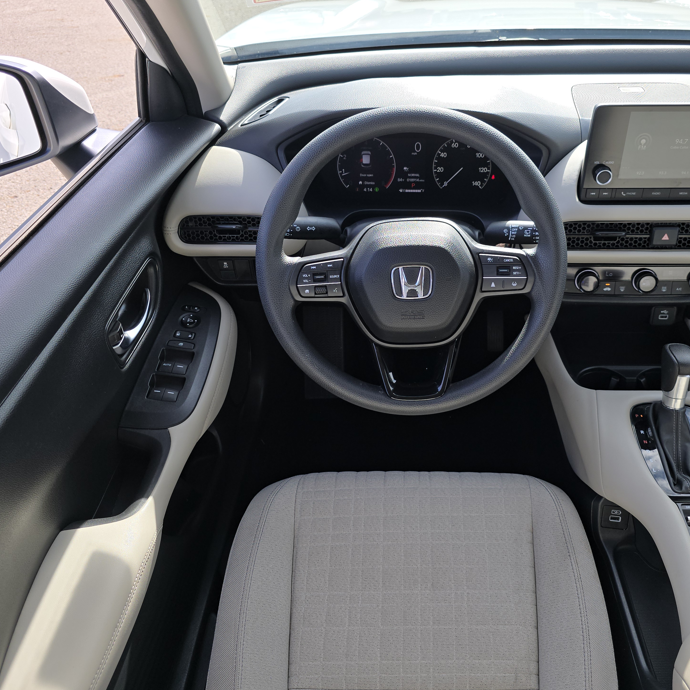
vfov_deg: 57.3
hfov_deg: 56.8
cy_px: 336
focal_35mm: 28
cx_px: 415
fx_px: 631
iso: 12
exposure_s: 1/316
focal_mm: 6.3
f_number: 1.7
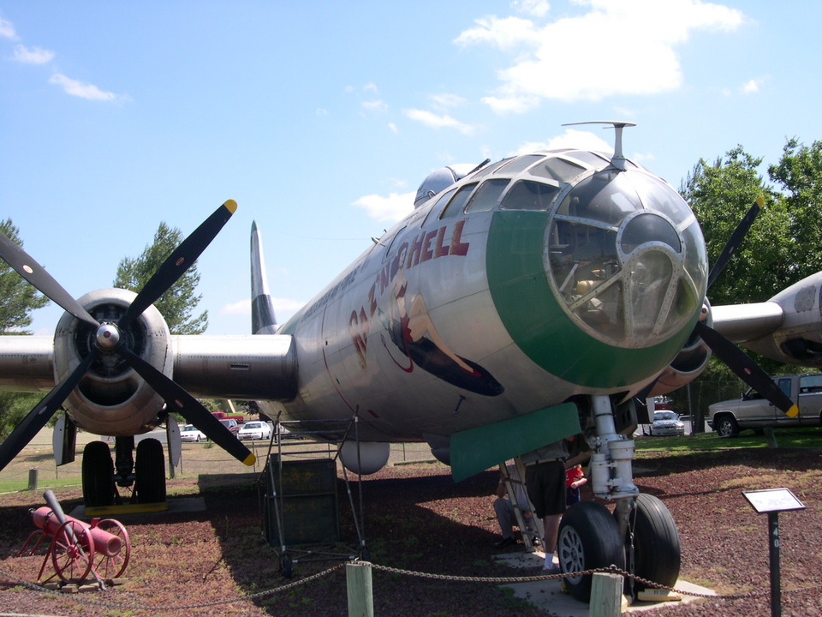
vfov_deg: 37.7
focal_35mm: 38
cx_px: 411
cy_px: 308
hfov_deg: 49.0
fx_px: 902
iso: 100
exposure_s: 1/140
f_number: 7.6
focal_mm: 8
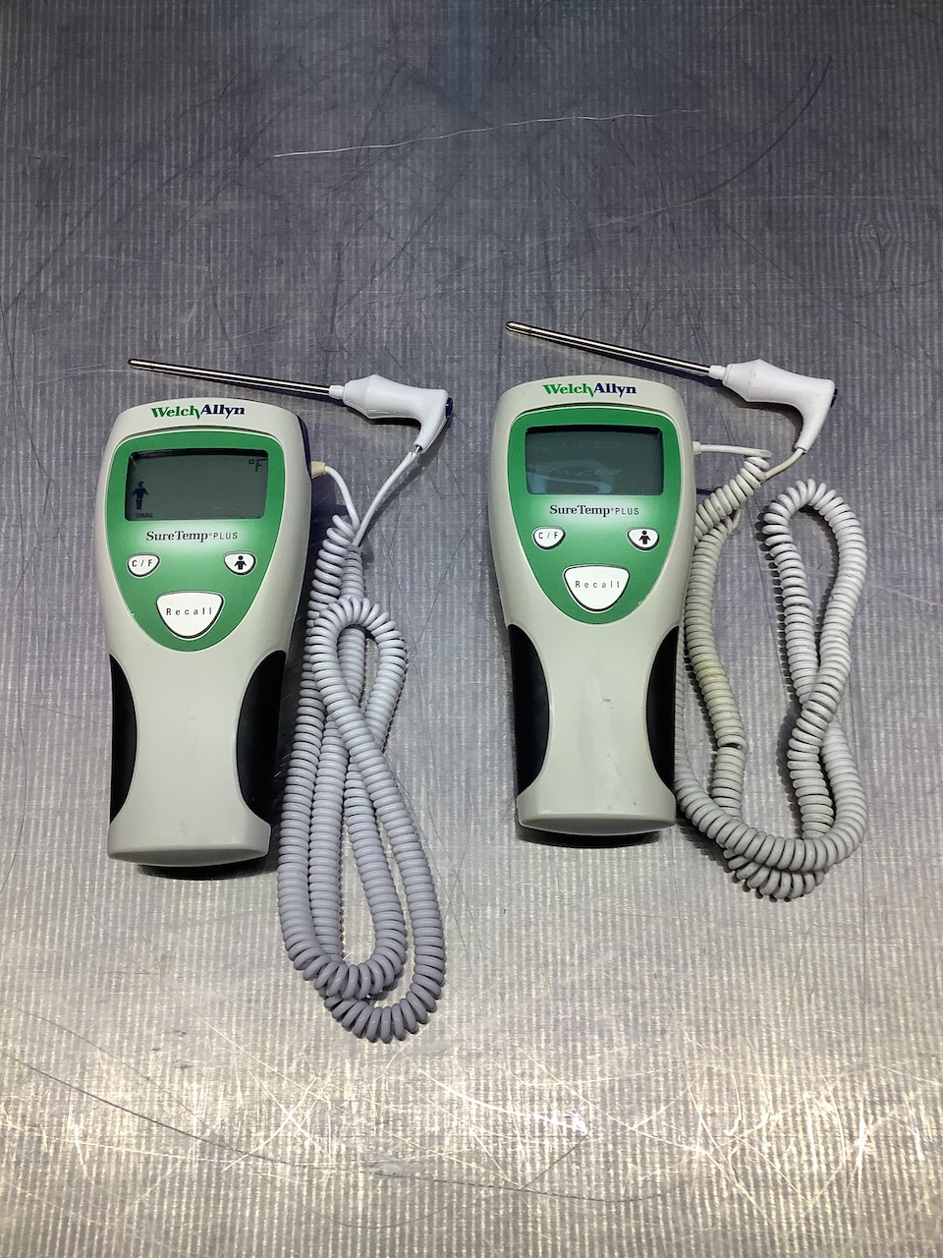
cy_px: 629
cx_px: 472
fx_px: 1126
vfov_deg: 58.4
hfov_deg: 45.4
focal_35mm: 31
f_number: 2.4
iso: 50
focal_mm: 3.3
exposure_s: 1/60
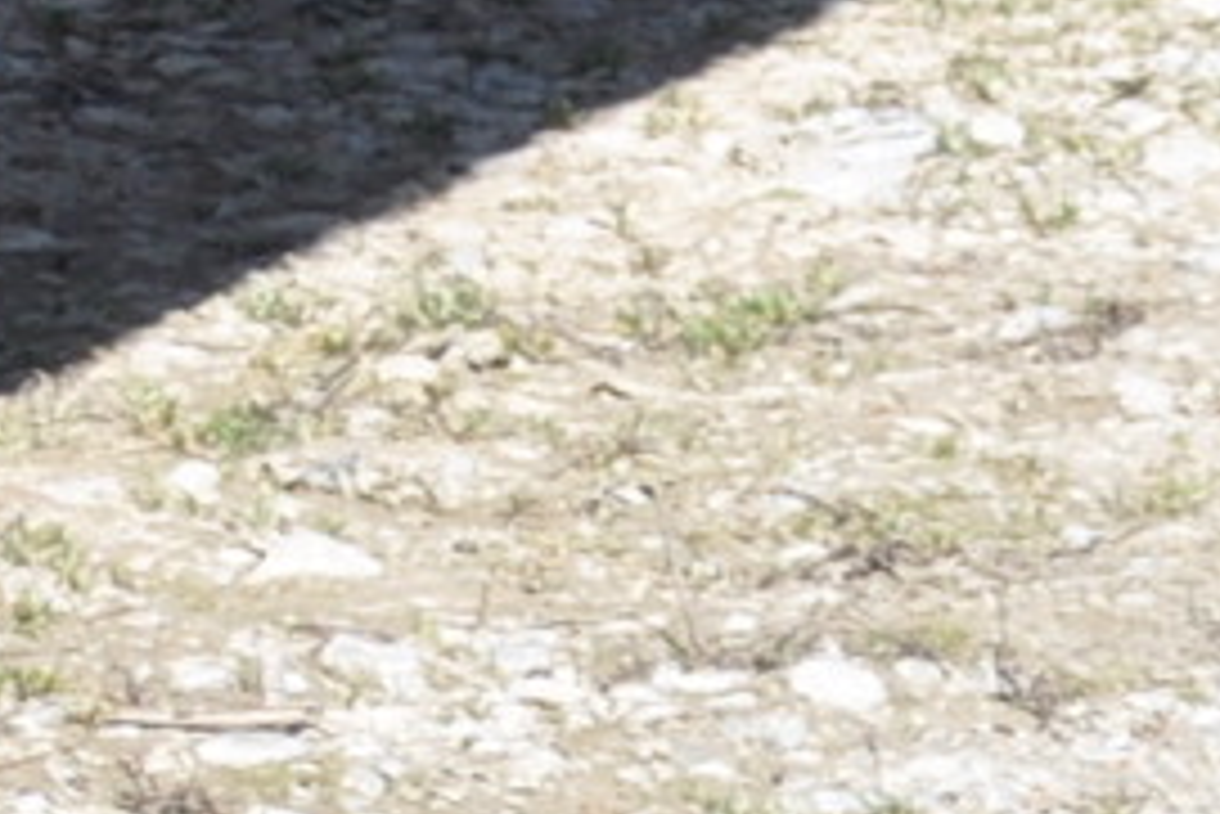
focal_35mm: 652
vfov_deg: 2.1
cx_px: -1652
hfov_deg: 3.1
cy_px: -1988
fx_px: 22105
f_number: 8
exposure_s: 1/250
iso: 200
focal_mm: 55
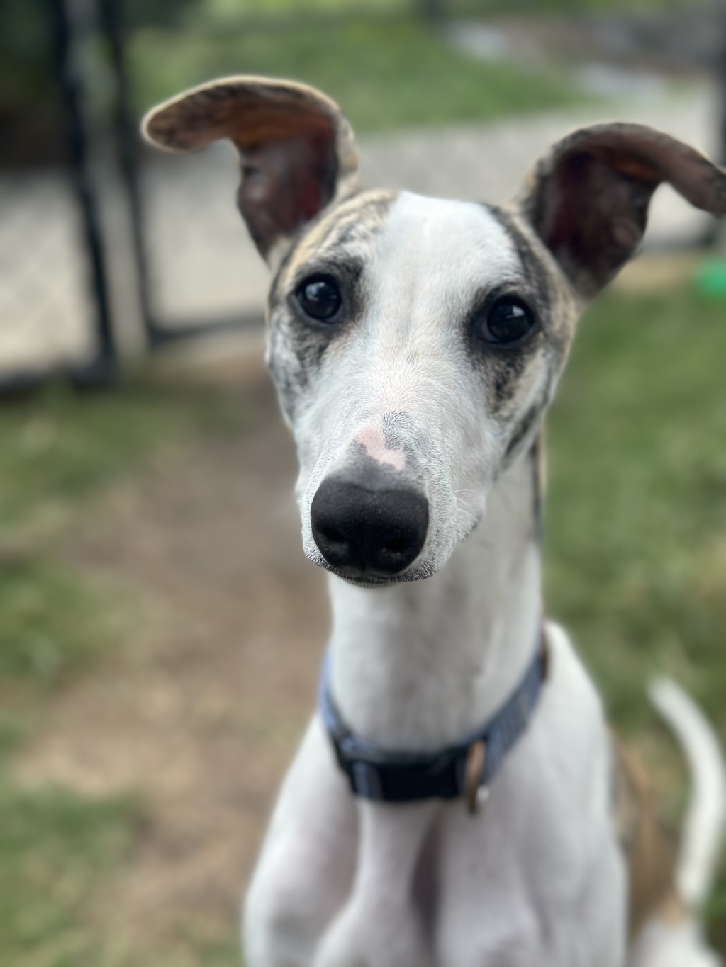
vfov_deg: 39.7
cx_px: 363
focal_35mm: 48
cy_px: 484
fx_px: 1342
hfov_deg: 30.3
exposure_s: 1/2469
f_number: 1.78
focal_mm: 6.86
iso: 80
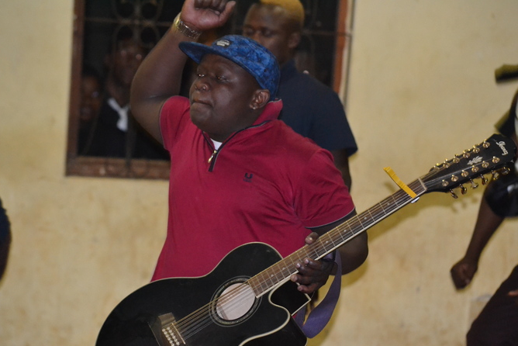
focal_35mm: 224
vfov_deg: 6.2
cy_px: 189
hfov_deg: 9.2
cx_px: 262
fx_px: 3218
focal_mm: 135
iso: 3200
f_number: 4.8
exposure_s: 1/60
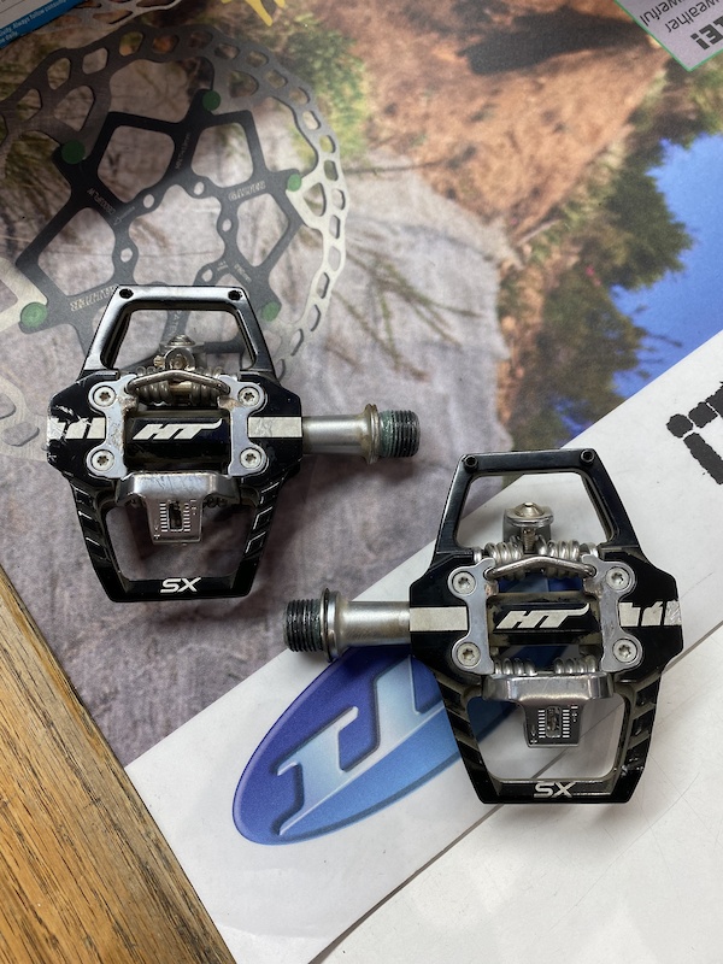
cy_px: 482
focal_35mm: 26
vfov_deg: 67.3
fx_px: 724
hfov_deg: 53.1
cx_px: 362
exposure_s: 1/60
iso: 80
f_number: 1.8
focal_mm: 4.25
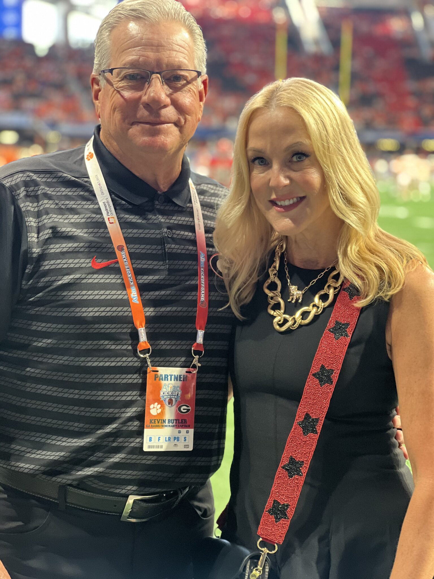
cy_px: 290
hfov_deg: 19.1
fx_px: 1287
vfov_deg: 25.3
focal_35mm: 77
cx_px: 217
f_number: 2.8
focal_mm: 9
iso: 200
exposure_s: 1/40
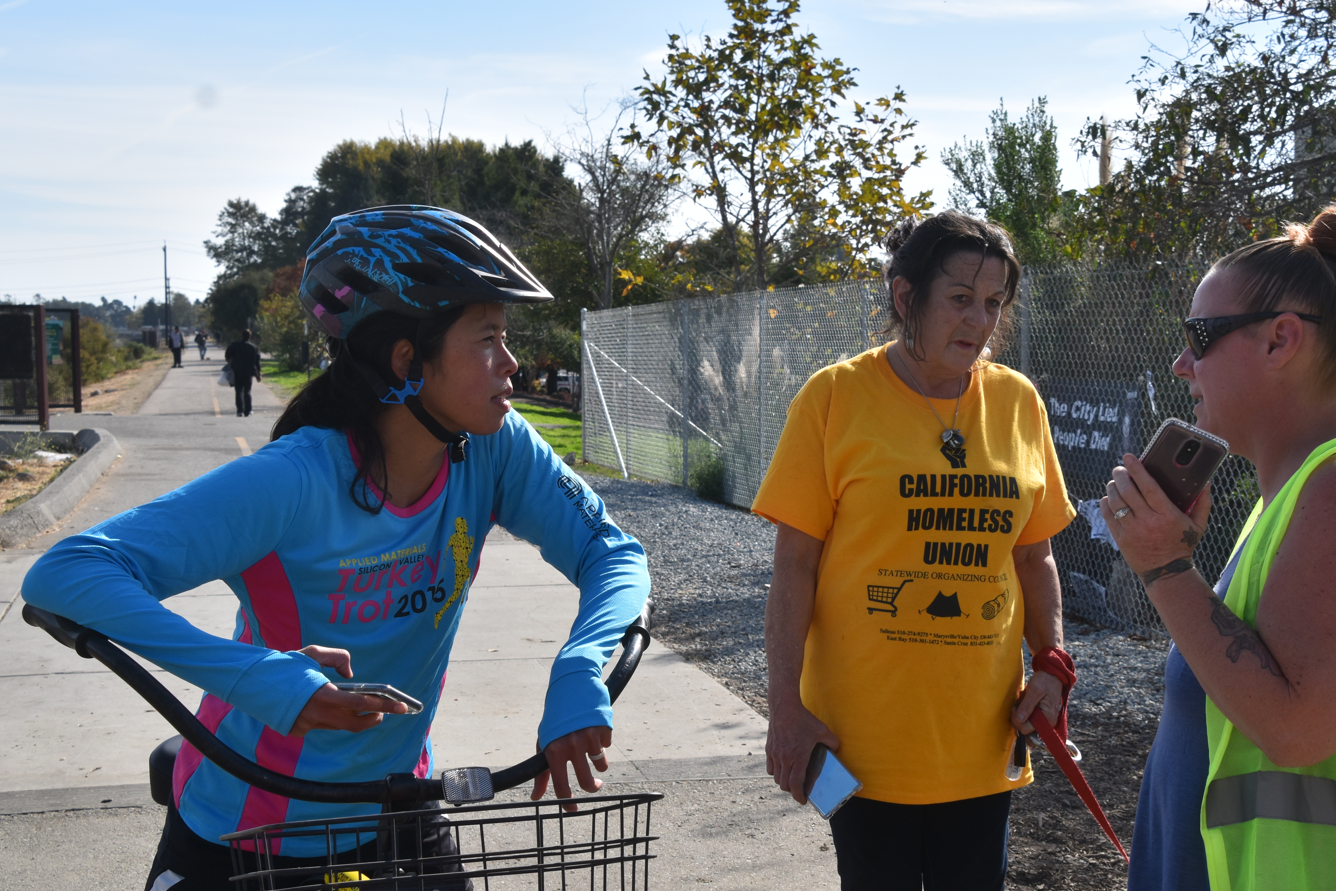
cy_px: 466
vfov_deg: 23.8
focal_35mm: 57
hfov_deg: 35.0
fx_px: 2115
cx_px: 779
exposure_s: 1/400
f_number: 10
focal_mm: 30
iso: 200
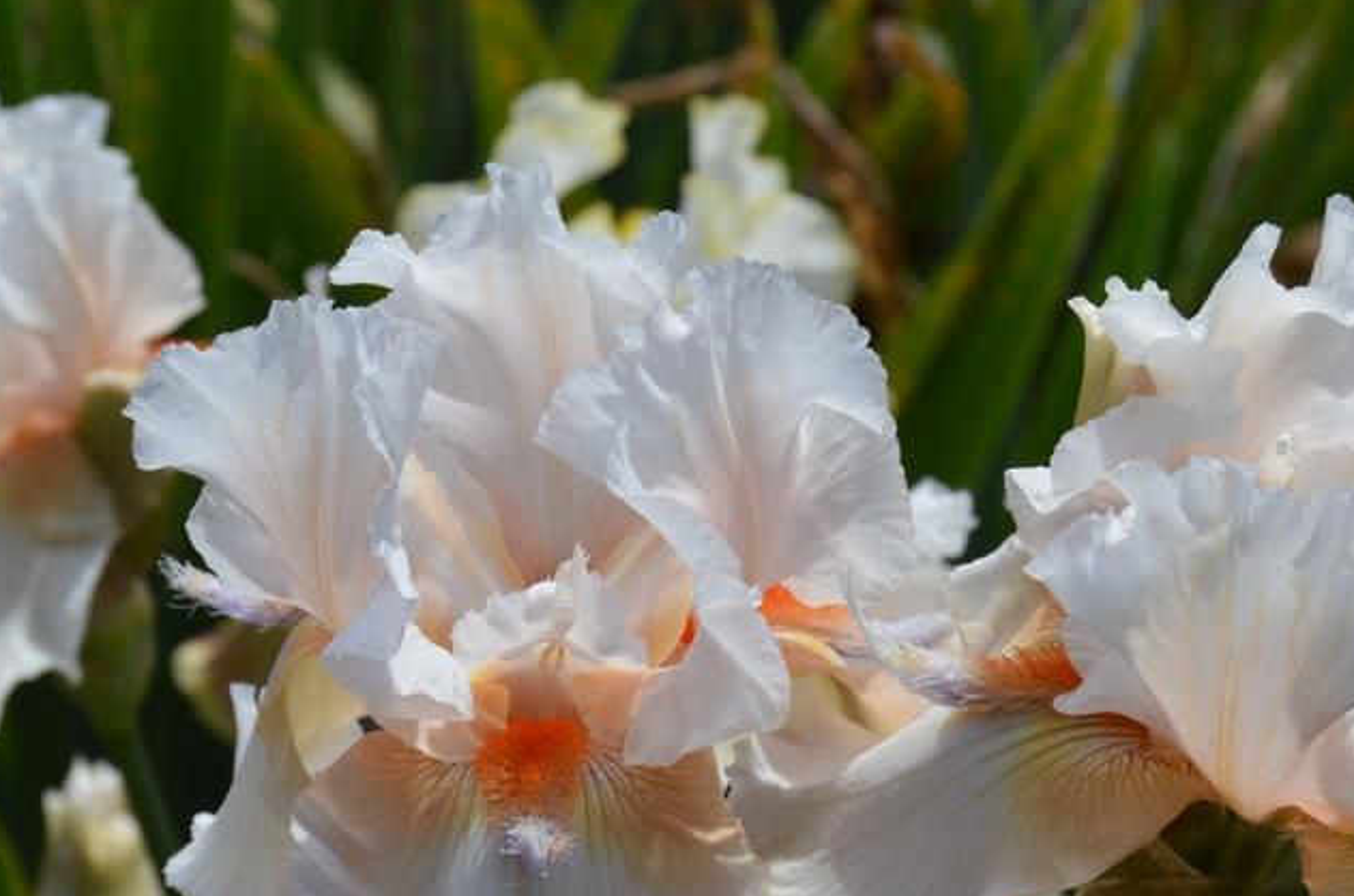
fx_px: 4909
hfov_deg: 15.7
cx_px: 616
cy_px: 668
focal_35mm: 131
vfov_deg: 10.4
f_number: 8
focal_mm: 55
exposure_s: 1/400
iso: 100
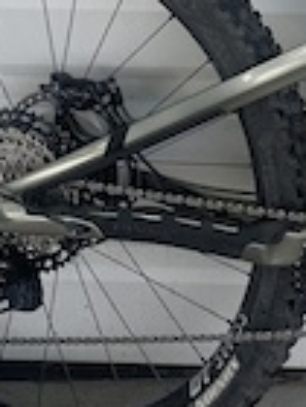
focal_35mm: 149
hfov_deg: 9.2
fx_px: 1756
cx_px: 647
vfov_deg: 12.9
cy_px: -96
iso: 25
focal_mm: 4.25
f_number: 1.8
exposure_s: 1/218
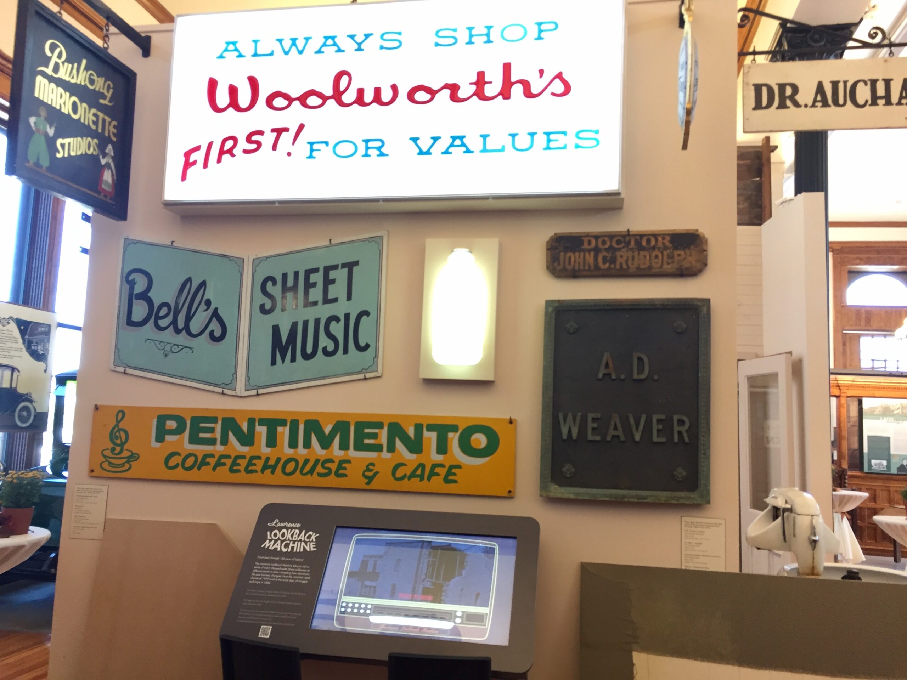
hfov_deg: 61.7
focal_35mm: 29
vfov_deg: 48.2
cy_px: 340
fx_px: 760
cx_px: 454
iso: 80
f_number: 2.2
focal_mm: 4.15
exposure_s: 1/30
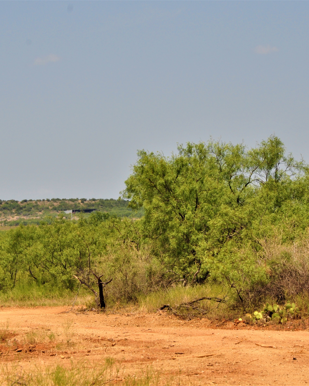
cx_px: 141
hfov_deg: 6.9
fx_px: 2546
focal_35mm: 223
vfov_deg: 8.7
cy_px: 193
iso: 200
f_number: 10
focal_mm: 105
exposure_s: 1/320
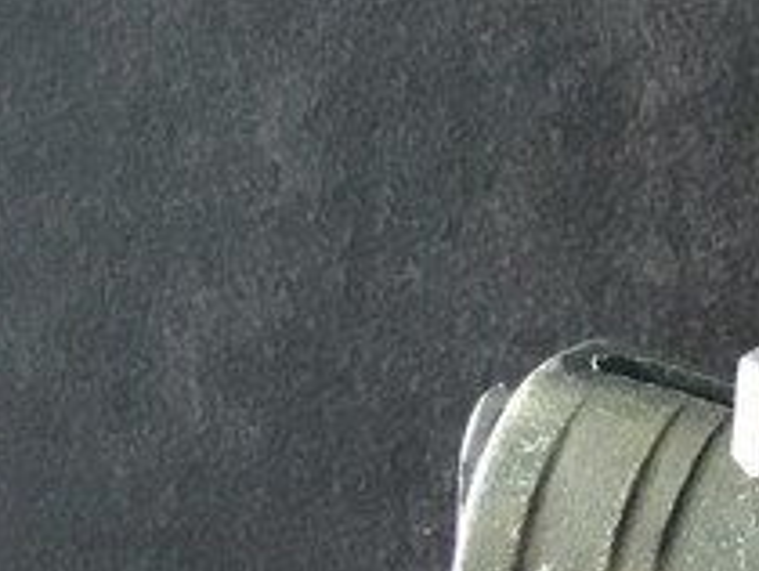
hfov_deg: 11.2
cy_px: 1355
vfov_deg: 9.1
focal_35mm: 147
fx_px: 3227
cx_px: 1823
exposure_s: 1/30
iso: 200
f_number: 2.2
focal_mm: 4.15
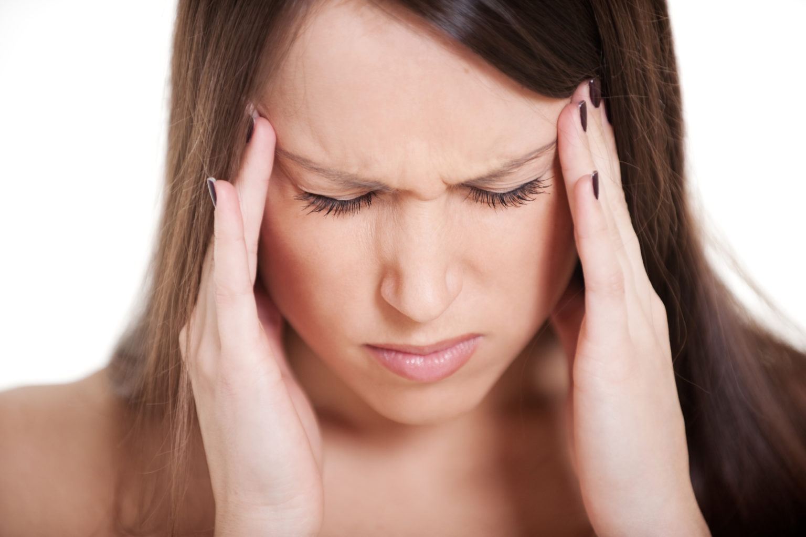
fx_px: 4475
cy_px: 268
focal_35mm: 200
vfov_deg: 6.9
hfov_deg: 10.3
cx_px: 403
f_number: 2.8
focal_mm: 200
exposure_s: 1/125
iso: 200
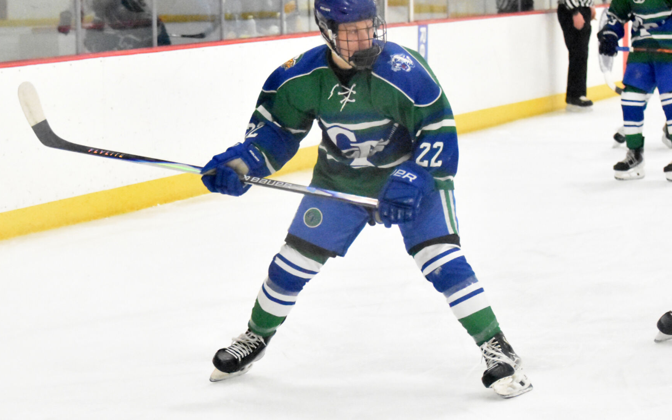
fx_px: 1978
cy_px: 197
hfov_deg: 19.3
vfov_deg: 12.1
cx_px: 338
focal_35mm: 108
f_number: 4.5
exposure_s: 1/1600
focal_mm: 70
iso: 25600
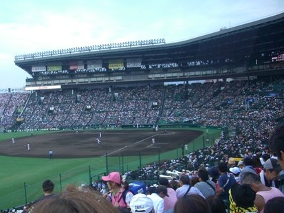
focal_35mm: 46
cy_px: 126
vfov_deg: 31.5
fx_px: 378
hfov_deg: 41.0
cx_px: 113
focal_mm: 7.9
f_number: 2.8
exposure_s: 1/200
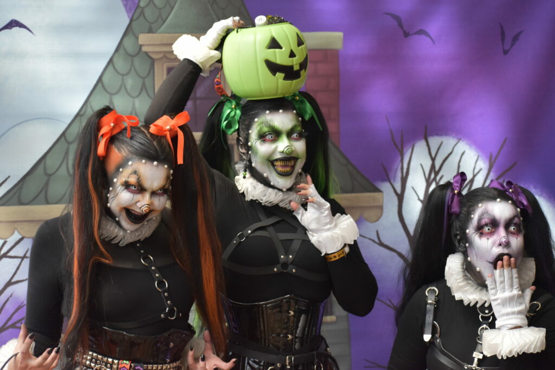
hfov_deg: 19.5
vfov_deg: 13.0
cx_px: 278
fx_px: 1619
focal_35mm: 105
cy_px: 185
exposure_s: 1/200
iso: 800
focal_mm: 70
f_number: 4.5
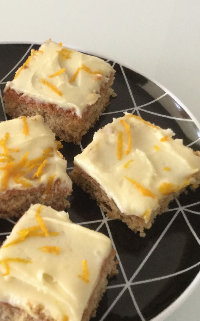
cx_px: 9
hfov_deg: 21.7
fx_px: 506
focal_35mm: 58
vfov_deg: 35.1
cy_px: 179
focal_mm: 3.3
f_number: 2.4
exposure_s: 1/33
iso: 100
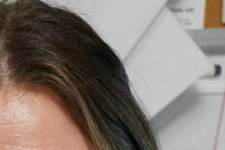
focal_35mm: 248
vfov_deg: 5.4
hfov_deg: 8.2
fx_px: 1552
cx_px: 2
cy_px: 311
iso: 500
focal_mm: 33
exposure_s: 1/34
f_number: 1.4
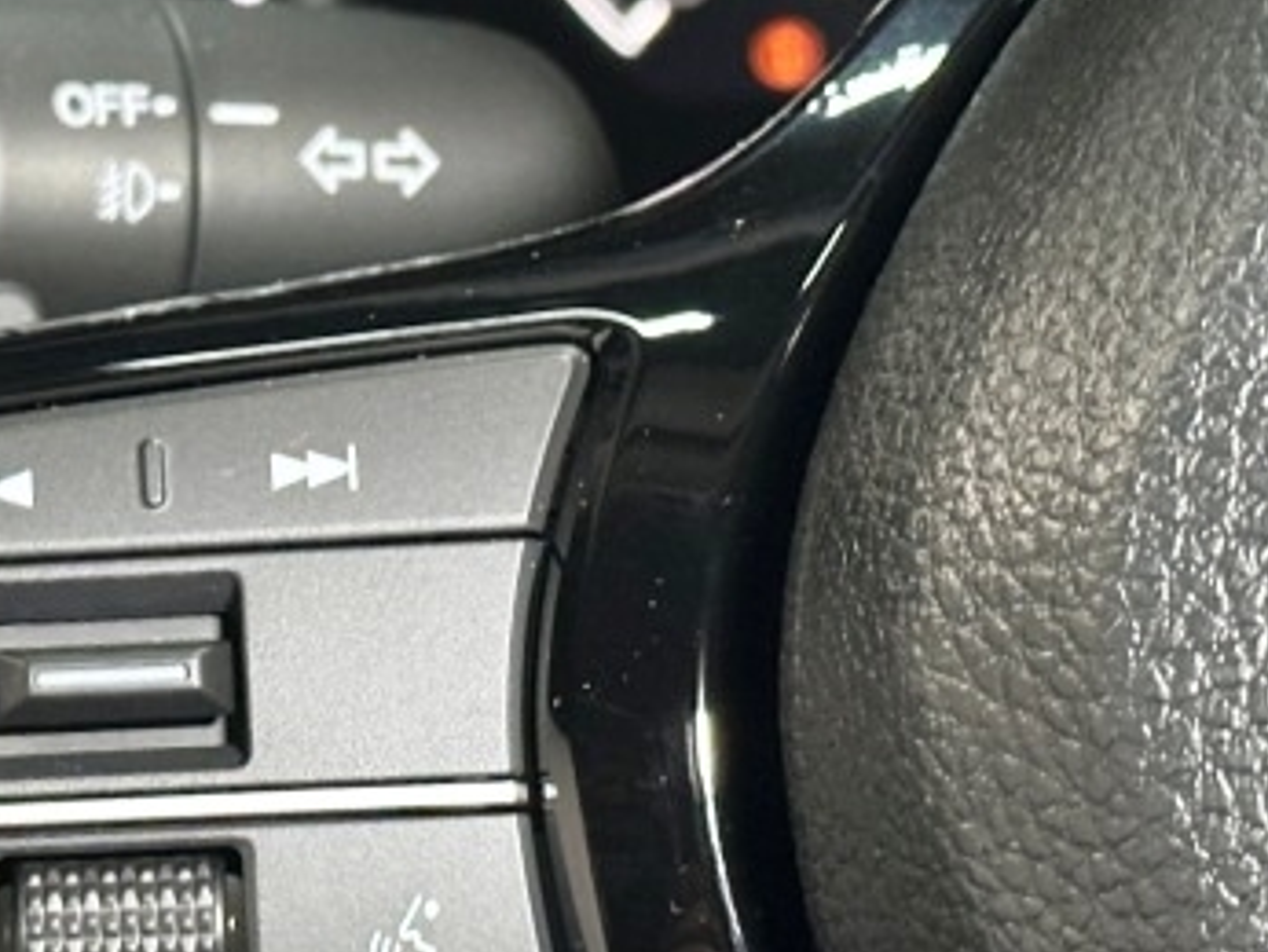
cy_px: 630
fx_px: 5205
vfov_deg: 10.5
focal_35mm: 142
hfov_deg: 13.8
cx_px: 260
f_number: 1.78
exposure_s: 1/30
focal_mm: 6.86
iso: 500
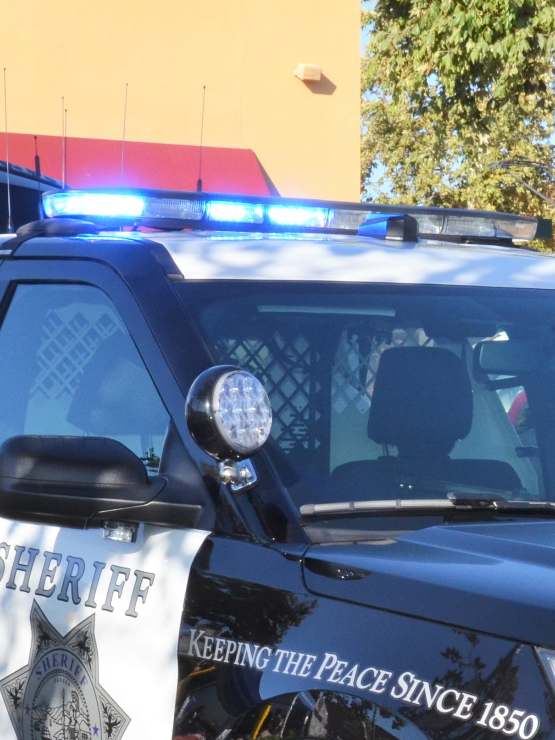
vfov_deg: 15.3
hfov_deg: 11.6
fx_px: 2726
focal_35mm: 127
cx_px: 405
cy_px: 633
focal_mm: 29
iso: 400
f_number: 16
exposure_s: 1/250
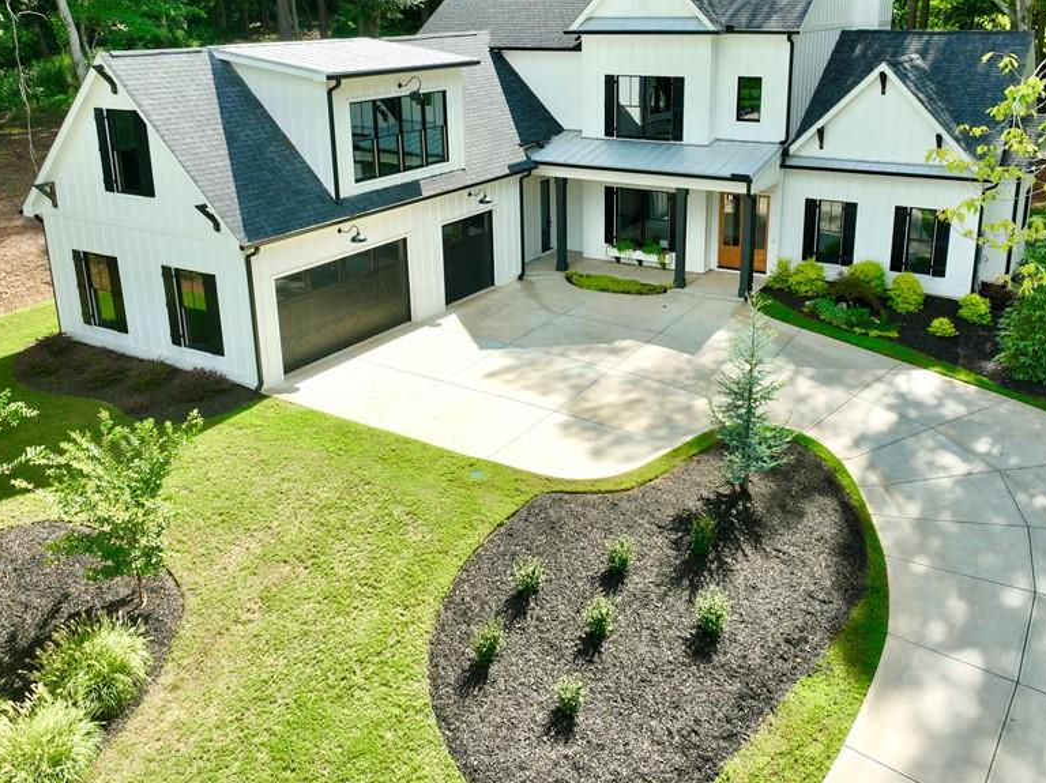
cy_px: 292
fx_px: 966
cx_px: 553
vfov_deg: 43.8
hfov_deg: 56.8
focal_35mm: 32
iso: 200
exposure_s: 1/1000
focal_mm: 12.29
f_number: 2.8
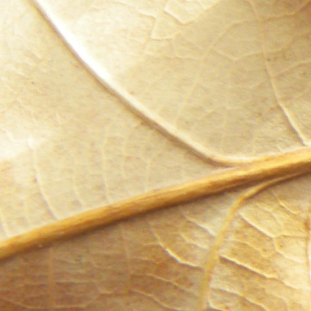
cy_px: 147
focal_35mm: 282
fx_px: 2866
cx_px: 751
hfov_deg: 6.0
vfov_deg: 6.2
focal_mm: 10.3
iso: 64
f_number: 4.5
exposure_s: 1/147
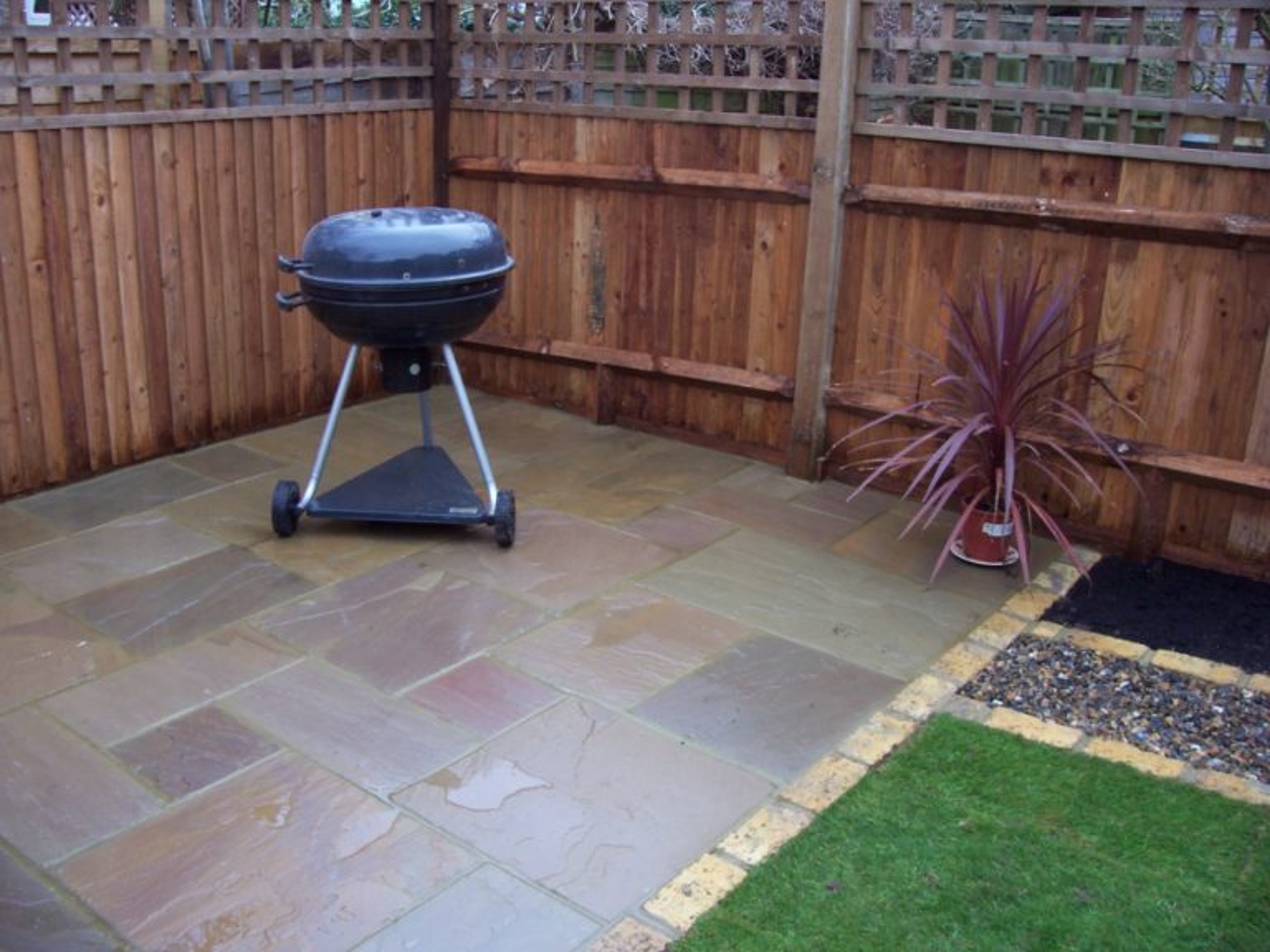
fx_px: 1247
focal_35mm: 34
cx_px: 635
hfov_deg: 54.0
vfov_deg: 41.8
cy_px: 476
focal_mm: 5.6
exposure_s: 1/44.4
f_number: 2.7
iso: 80
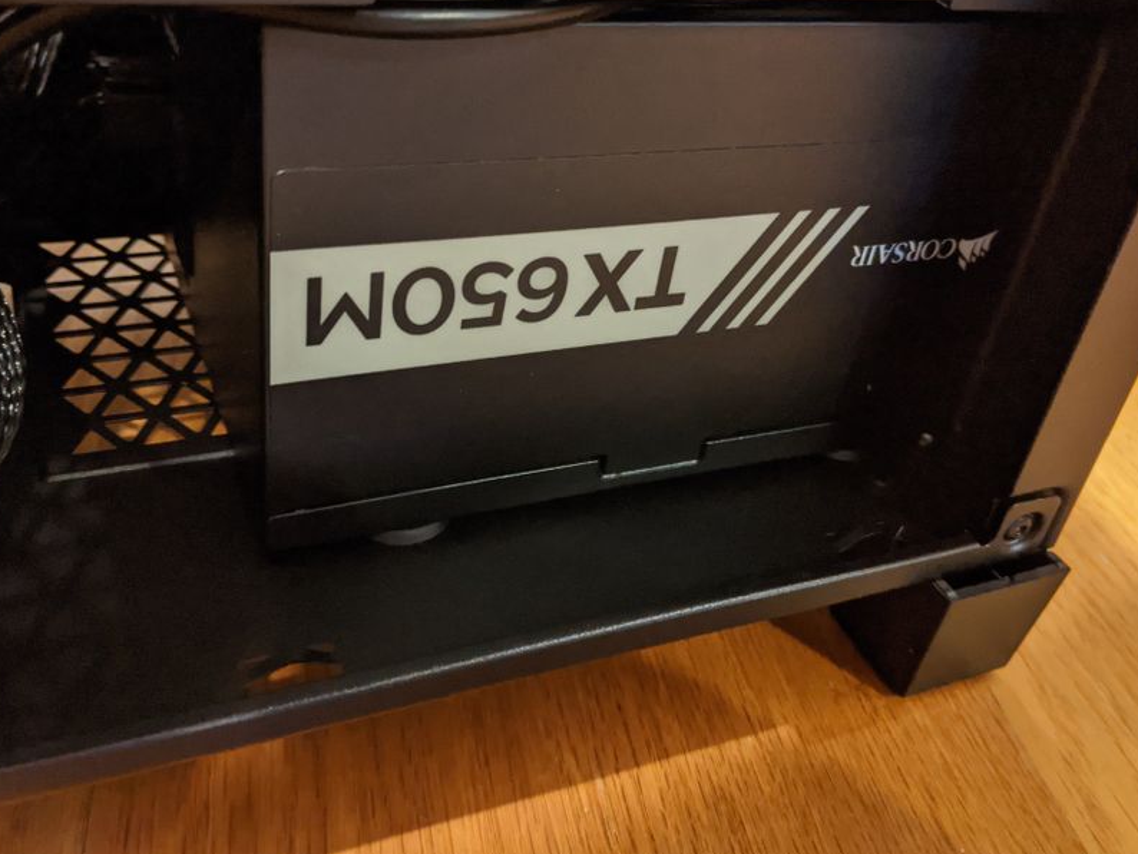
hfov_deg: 55.3
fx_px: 1085
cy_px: 388
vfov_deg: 42.9
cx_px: 536
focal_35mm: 33
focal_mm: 4.44
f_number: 1.8
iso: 653
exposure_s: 1/30
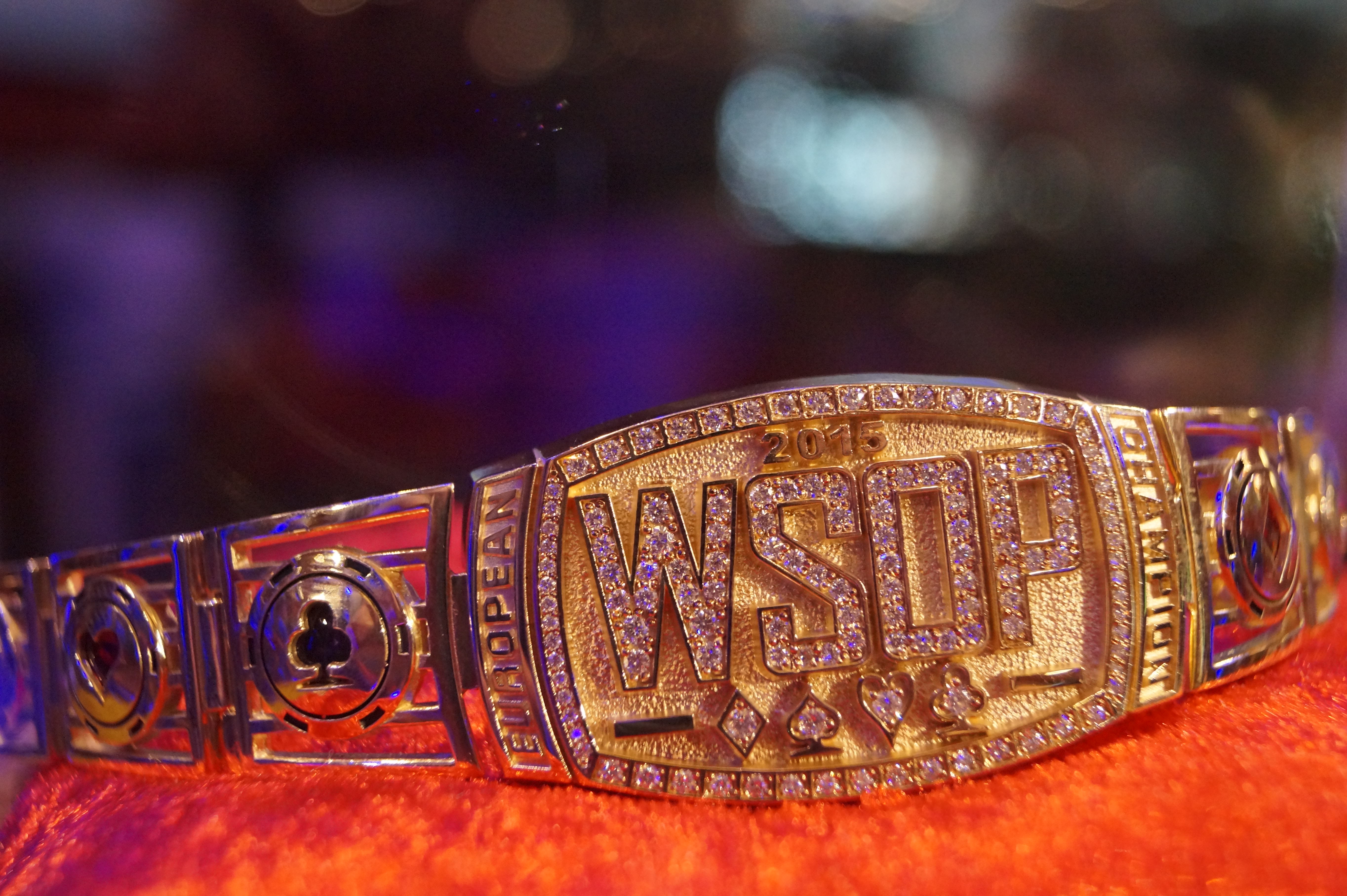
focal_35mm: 52
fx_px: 1963
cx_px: 674
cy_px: 448
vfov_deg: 25.7
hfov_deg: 37.9
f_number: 5
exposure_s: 1/60
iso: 2500
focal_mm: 35
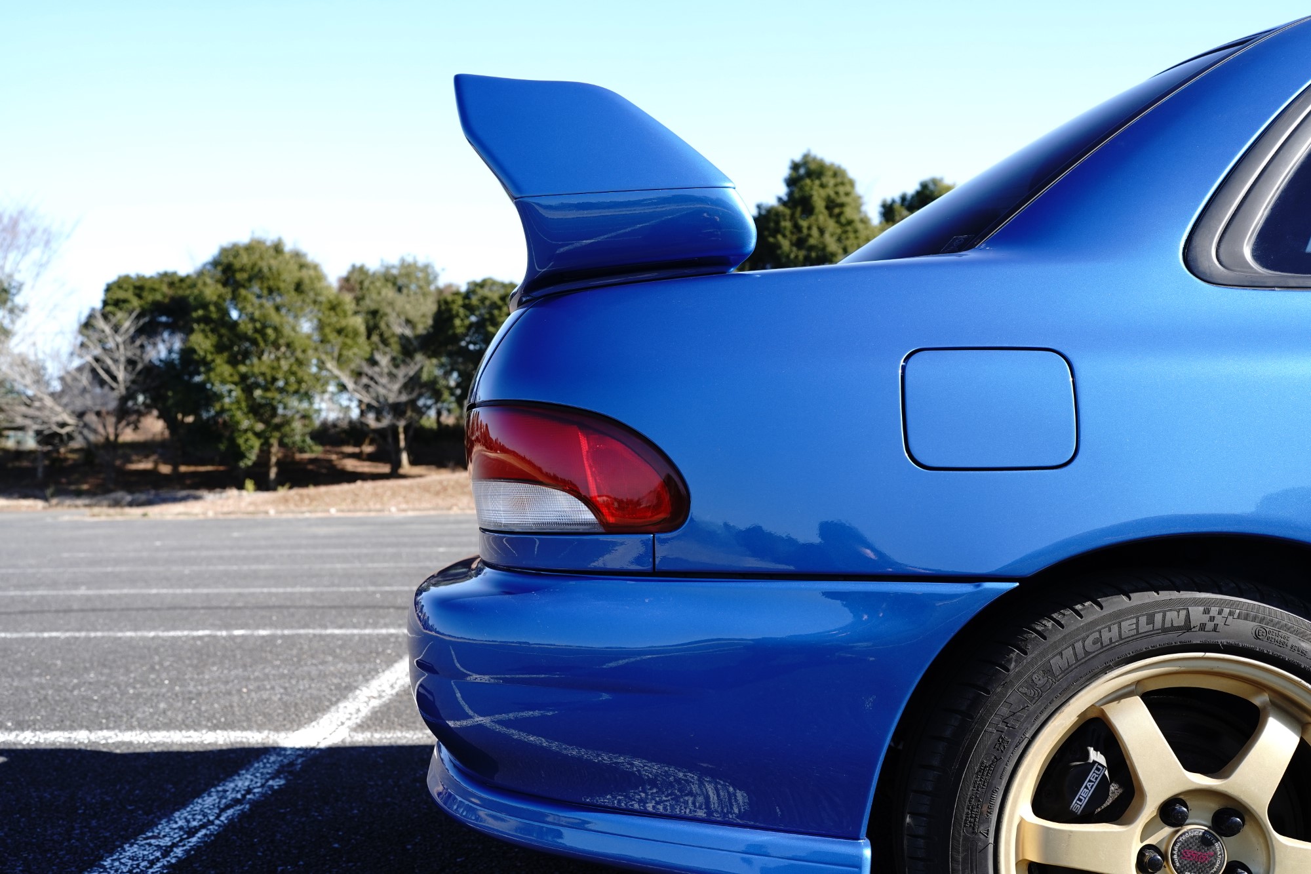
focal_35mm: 35
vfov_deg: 37.8
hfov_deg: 54.4
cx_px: 656
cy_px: 437
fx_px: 1274
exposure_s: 1/800
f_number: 5.6
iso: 400
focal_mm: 35
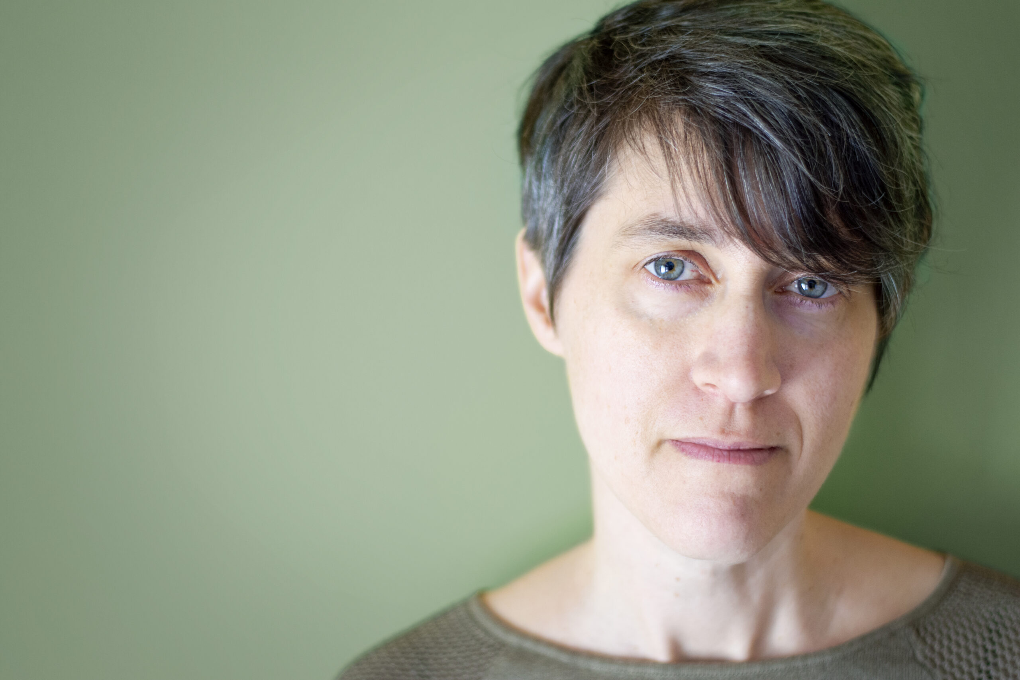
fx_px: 2125
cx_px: 510
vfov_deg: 18.2
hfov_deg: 27.0
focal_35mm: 75
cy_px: 340
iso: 640
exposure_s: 1/250
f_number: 1.8
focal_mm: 50
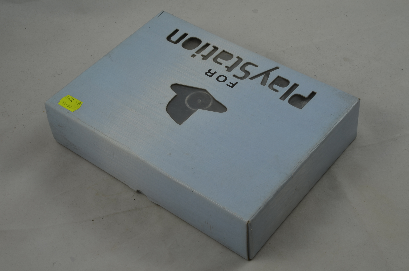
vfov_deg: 22.5
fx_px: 680
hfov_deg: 33.5
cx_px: 204
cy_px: 136
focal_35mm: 60
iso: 100
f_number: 20
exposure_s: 1/3
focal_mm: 40
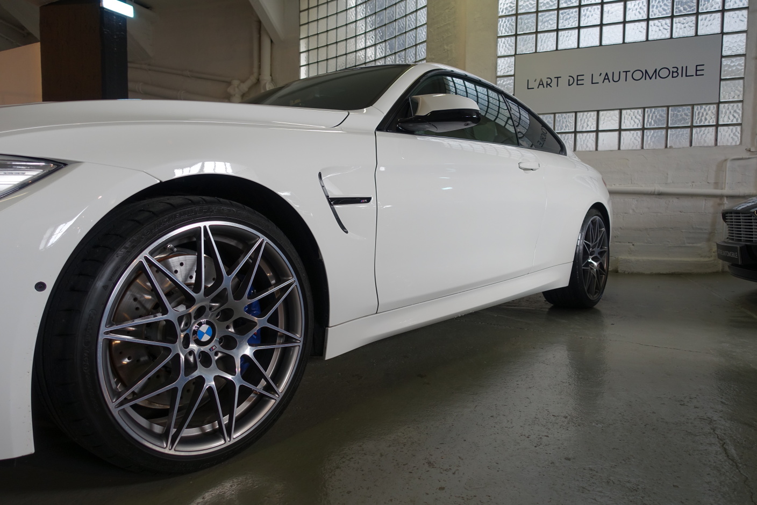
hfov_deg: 73.7
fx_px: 505
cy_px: 252
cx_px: 378
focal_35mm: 24
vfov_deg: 53.1
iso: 125
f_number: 2.8
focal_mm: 8.8
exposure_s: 1/30
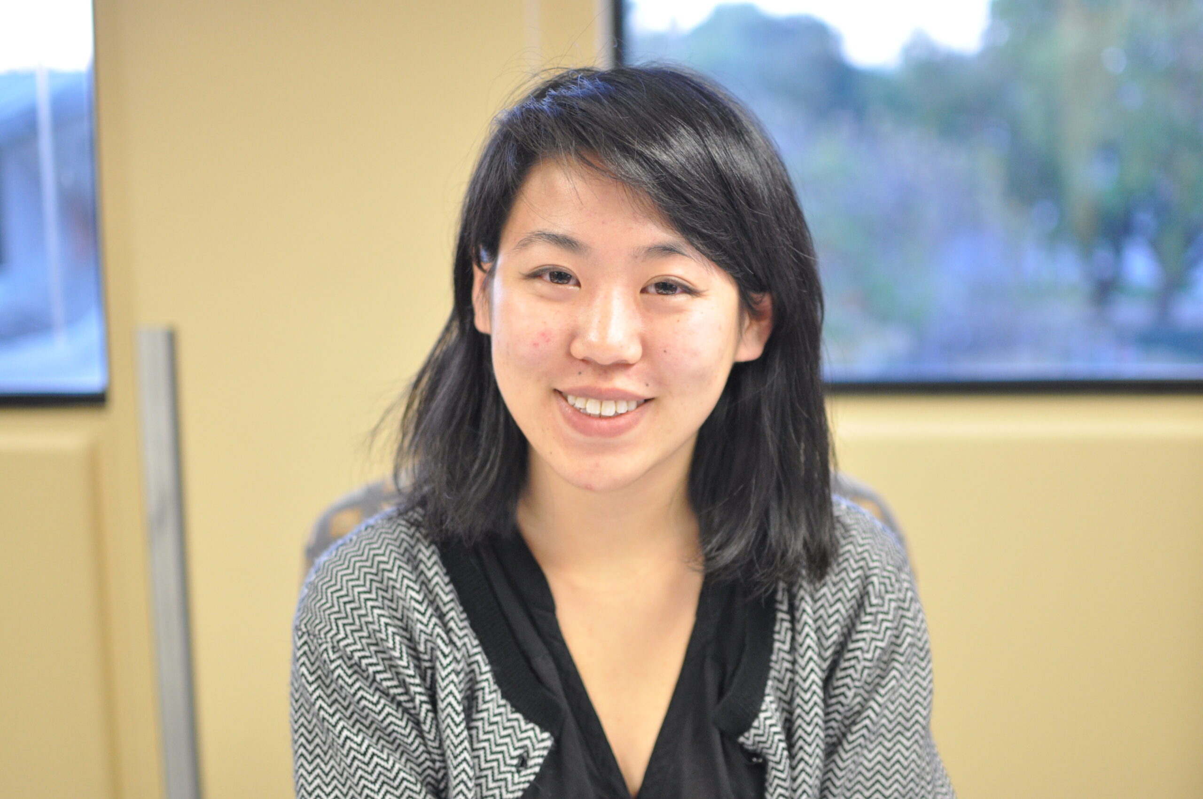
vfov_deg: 25.7
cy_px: 400
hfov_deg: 37.9
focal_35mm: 52
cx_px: 602
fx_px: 1752
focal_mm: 35
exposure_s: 1/100
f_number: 1.8
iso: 1000
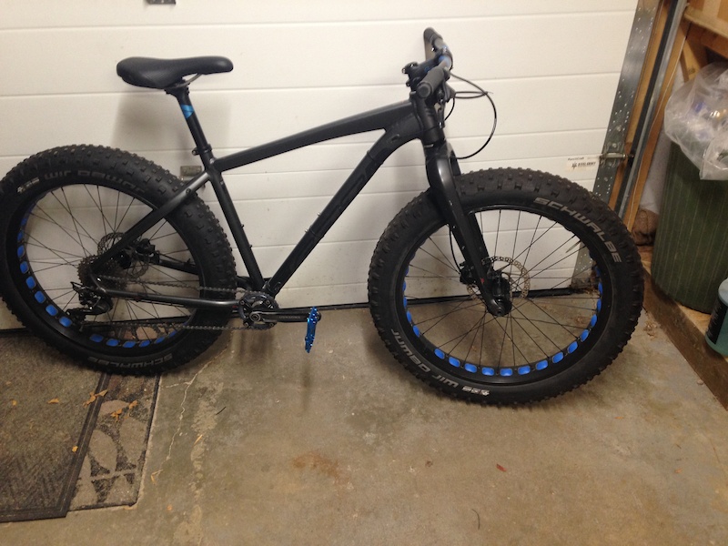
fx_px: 694
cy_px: 273
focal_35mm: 33
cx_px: 364
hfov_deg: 55.4
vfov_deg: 42.9
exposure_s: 1/20
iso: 125
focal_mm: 4.12
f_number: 2.4
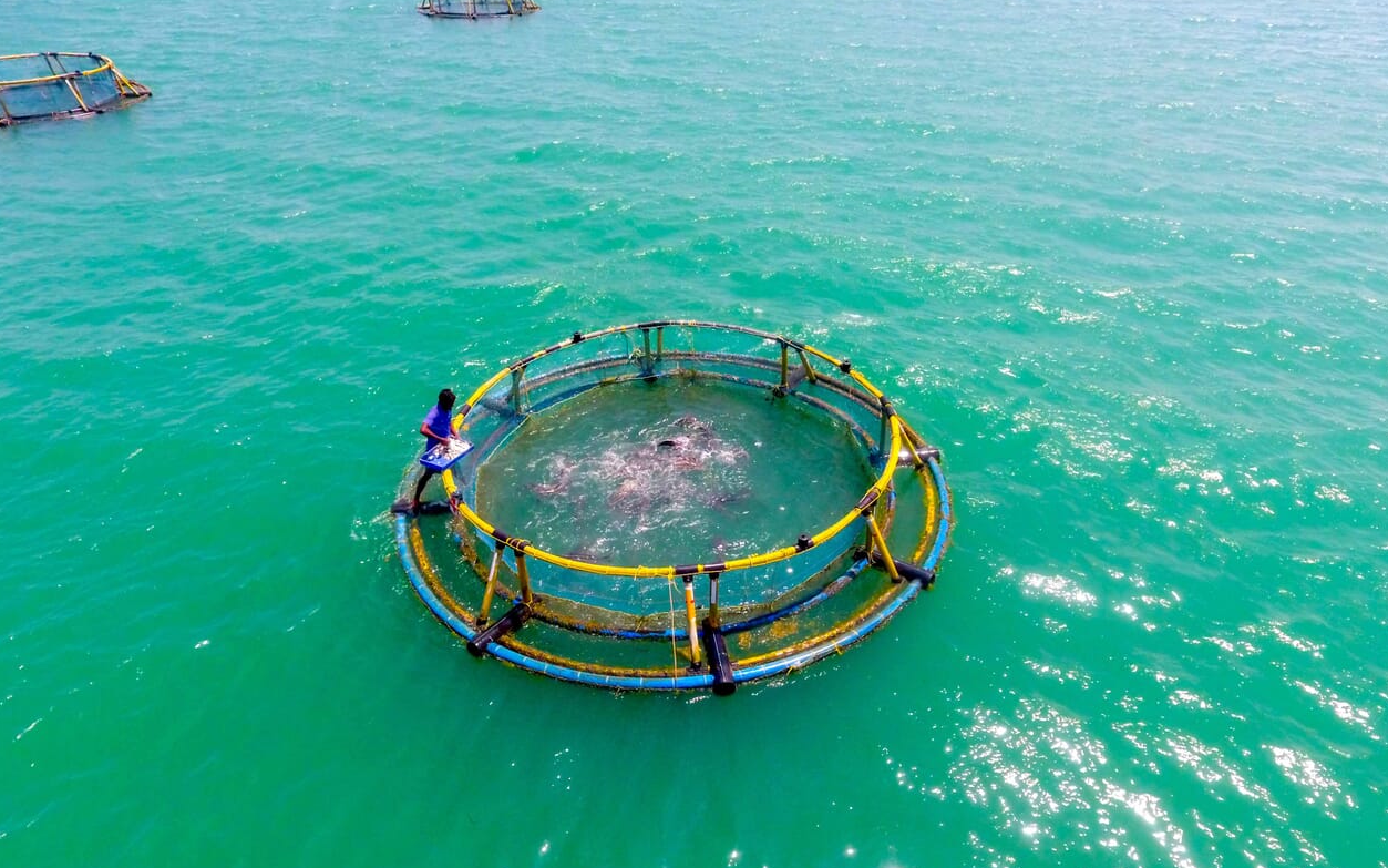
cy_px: 484
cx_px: 714
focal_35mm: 22
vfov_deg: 54.9
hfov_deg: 79.6
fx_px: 832
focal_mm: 3.61
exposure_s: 1/3205
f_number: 2.8
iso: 400
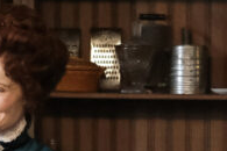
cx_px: 125
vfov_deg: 4.8
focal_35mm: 276
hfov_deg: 7.5
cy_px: 454
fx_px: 1740
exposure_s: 1/125
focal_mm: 23
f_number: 2.8
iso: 6400
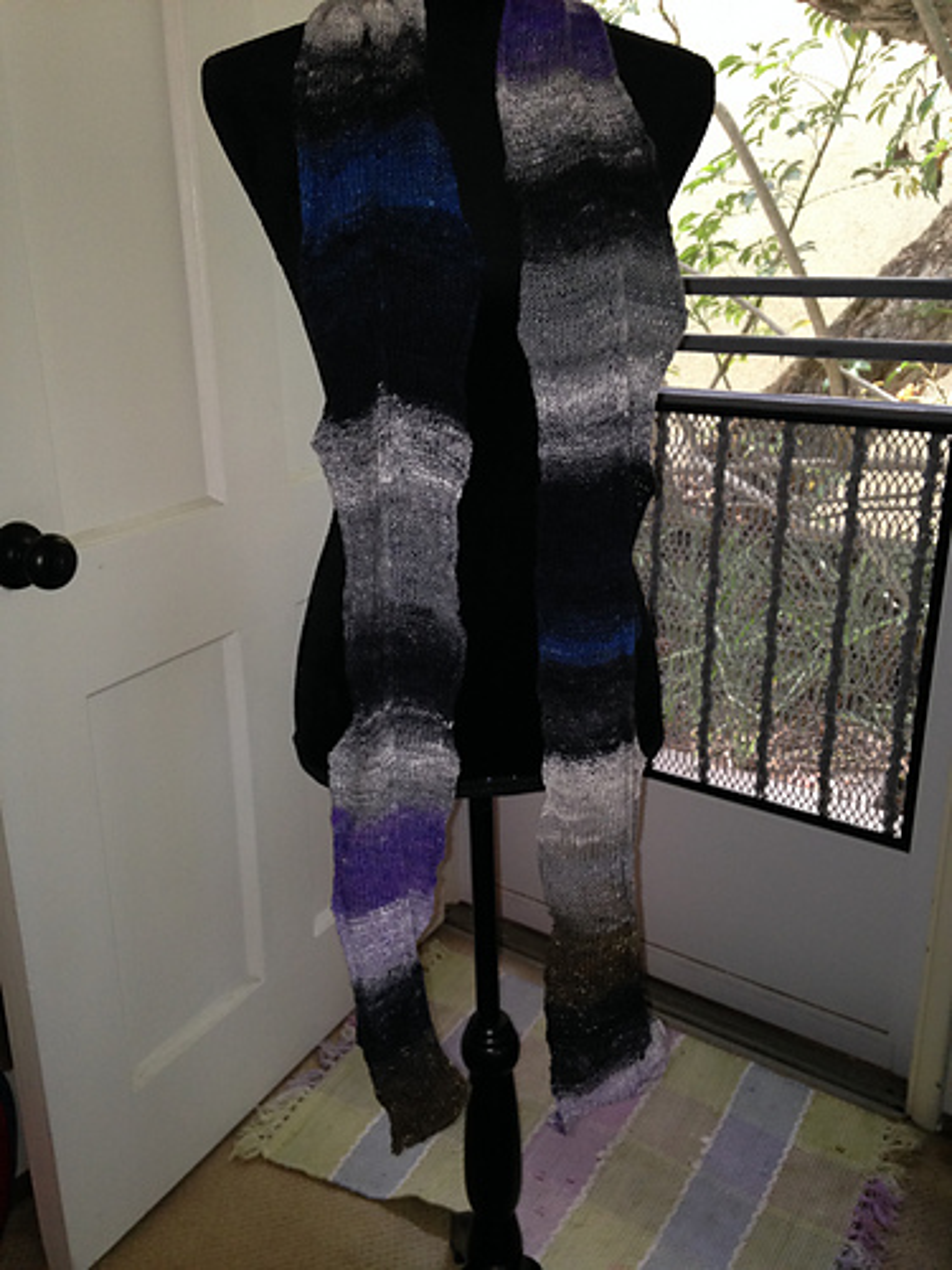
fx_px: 1210
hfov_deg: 42.9
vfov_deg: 55.4
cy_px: 635
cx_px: 476
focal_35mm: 33
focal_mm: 4.12
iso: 160
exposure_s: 1/20
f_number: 2.4
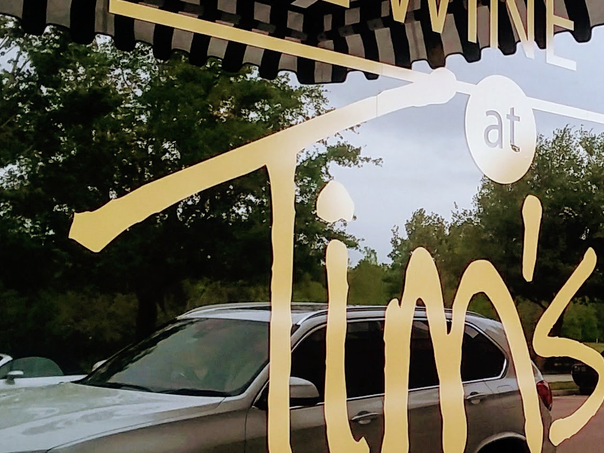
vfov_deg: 22.3
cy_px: 236
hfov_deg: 28.6
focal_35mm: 66
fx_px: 1152
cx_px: 500
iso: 40
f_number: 1.9
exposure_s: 1/120
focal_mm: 2.47
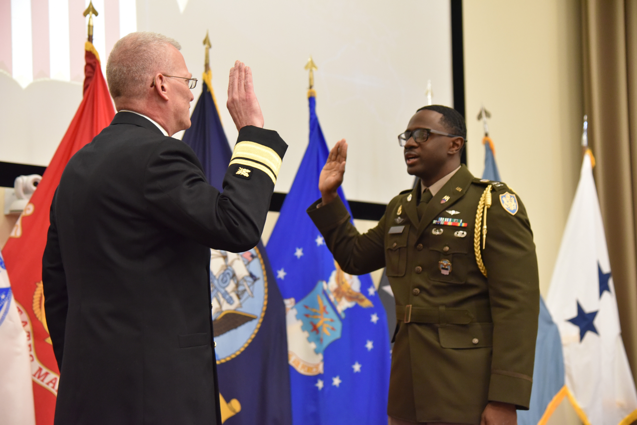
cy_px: 212
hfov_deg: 34.5
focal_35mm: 58
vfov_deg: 23.4
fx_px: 1027
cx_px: 318
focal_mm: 58
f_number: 4
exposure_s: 1/60
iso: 5000
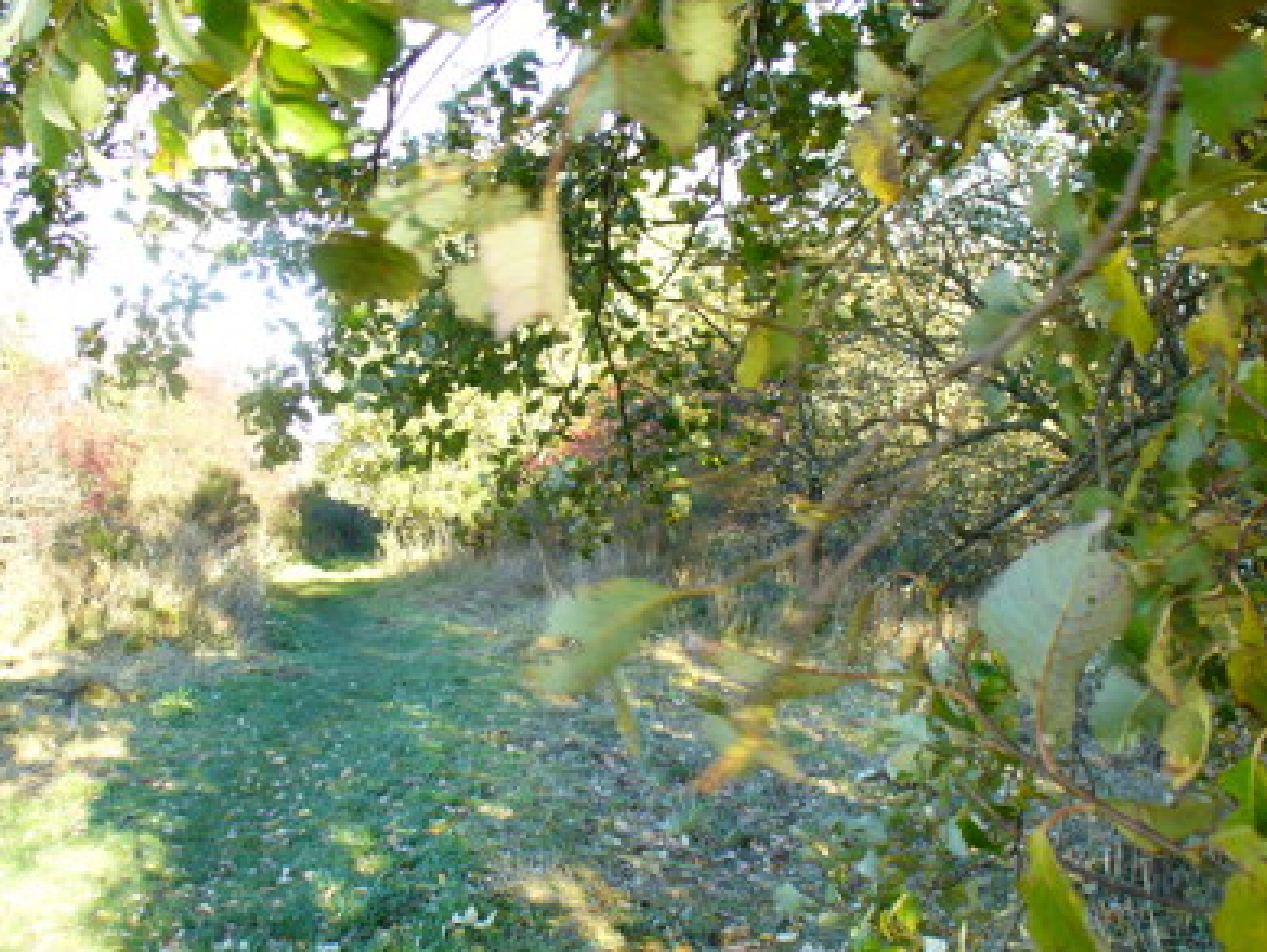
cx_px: 492
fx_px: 1795
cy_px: 455
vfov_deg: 29.7
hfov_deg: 38.7
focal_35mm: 49
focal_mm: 6.1
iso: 80
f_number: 2.8
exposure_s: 1/125
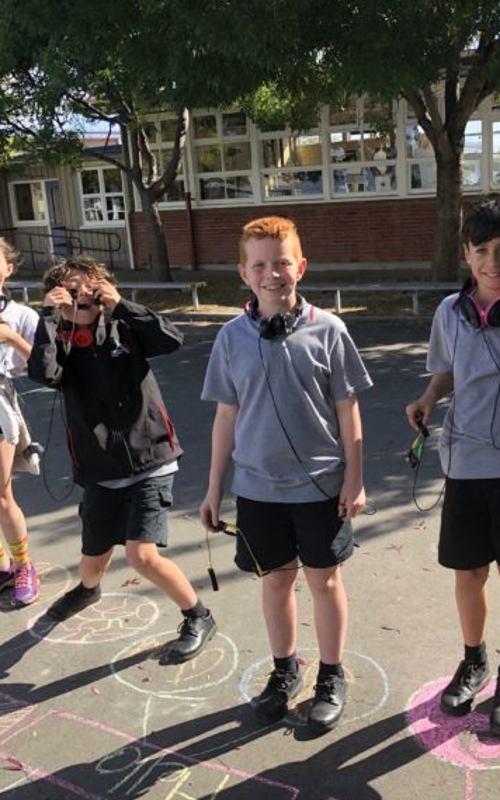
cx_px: 333
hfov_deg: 31.7
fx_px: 873
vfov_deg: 49.3
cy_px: 403
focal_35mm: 40
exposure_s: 1/358
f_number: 1.8
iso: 20
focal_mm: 4
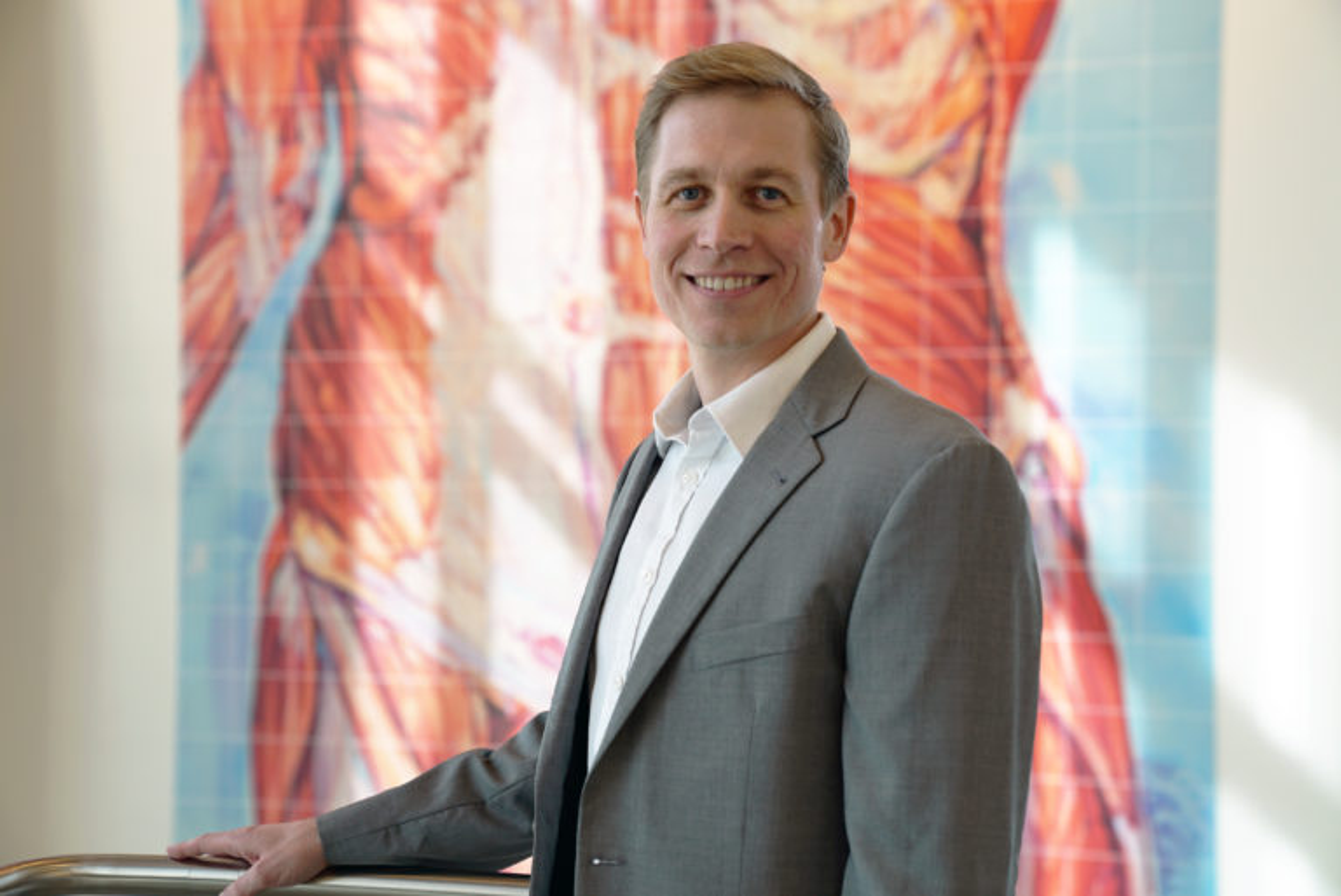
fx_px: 2236
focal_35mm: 60
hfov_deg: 33.4
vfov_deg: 22.7
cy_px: 448
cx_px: 670
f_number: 4
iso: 200
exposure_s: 1/160
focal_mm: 60
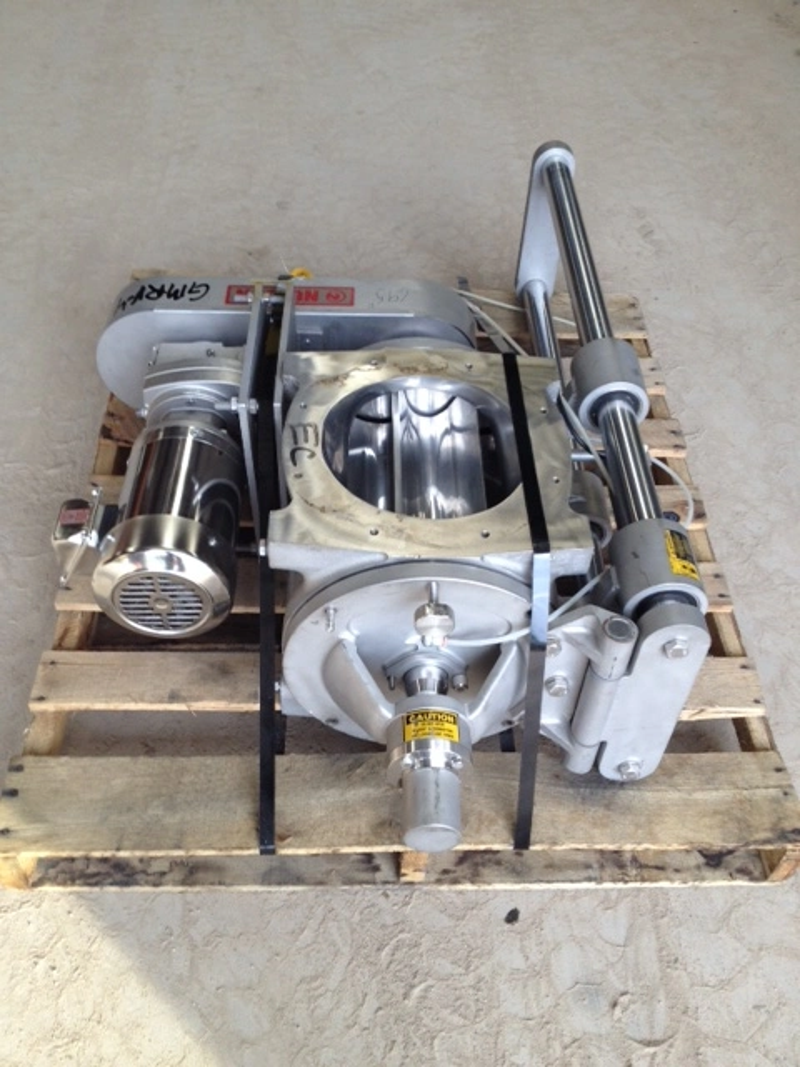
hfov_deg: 40.7
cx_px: 400
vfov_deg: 52.6
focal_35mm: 35
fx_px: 1078
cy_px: 534
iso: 64
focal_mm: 4.28
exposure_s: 1/60
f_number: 2.4
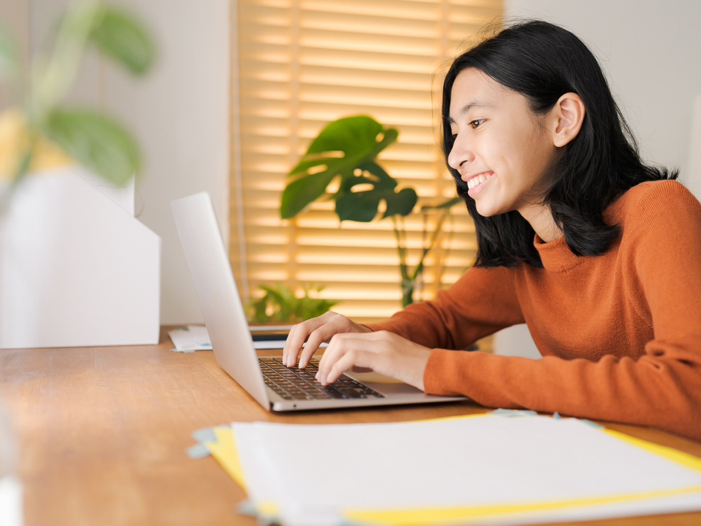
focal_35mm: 41
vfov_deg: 35.1
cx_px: 364
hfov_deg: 45.8
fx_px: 830
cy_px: 281
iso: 1600
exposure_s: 1/100
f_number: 2
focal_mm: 35
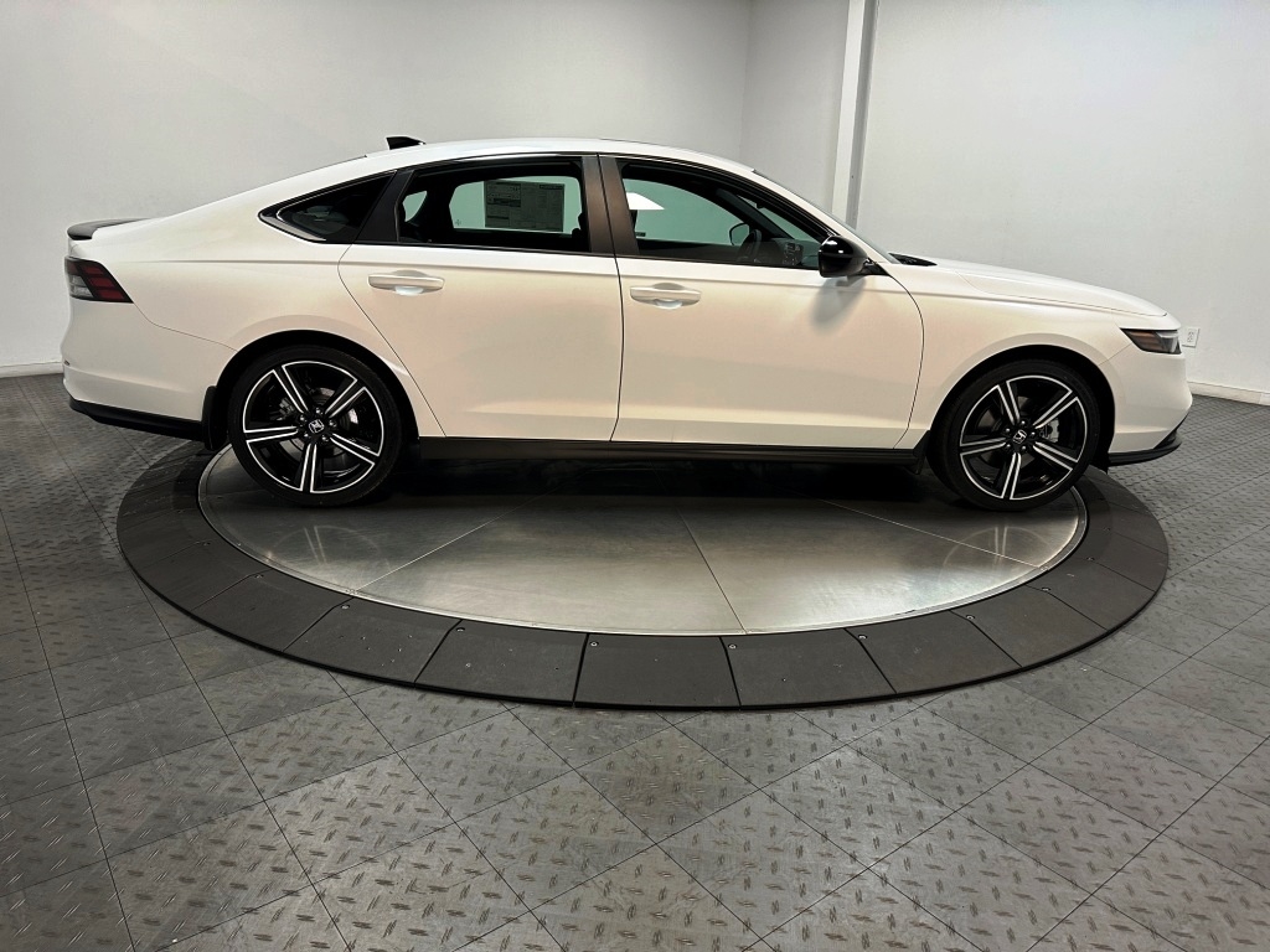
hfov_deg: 71.6
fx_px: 881
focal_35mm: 24
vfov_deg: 56.8
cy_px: 476
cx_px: 635
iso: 200
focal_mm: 6.86
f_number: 1.78
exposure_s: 1/60
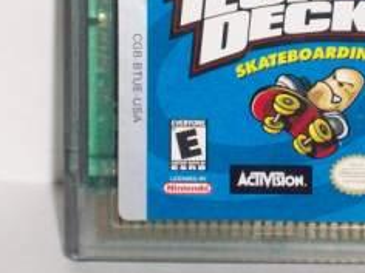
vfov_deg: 7.0
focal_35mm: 211
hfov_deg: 9.4
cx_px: 268
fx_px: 2225
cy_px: 22
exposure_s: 1/257
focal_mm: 18.6
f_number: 5.2
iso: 400
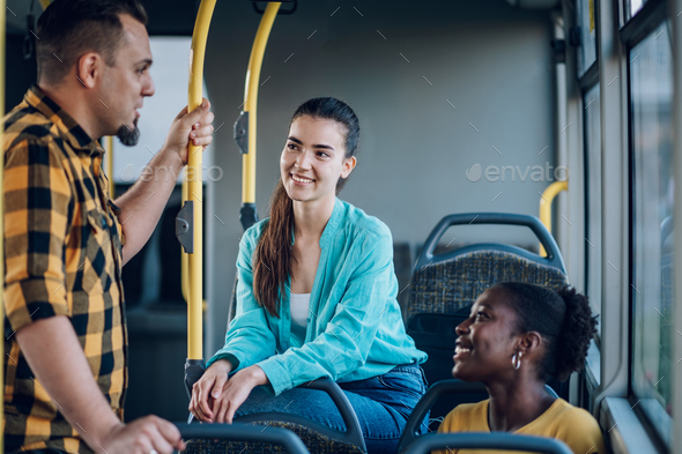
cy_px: 227
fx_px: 1610
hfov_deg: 23.9
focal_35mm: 85
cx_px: 341
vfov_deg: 16.1
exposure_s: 1/200
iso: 320
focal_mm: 85
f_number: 1.8
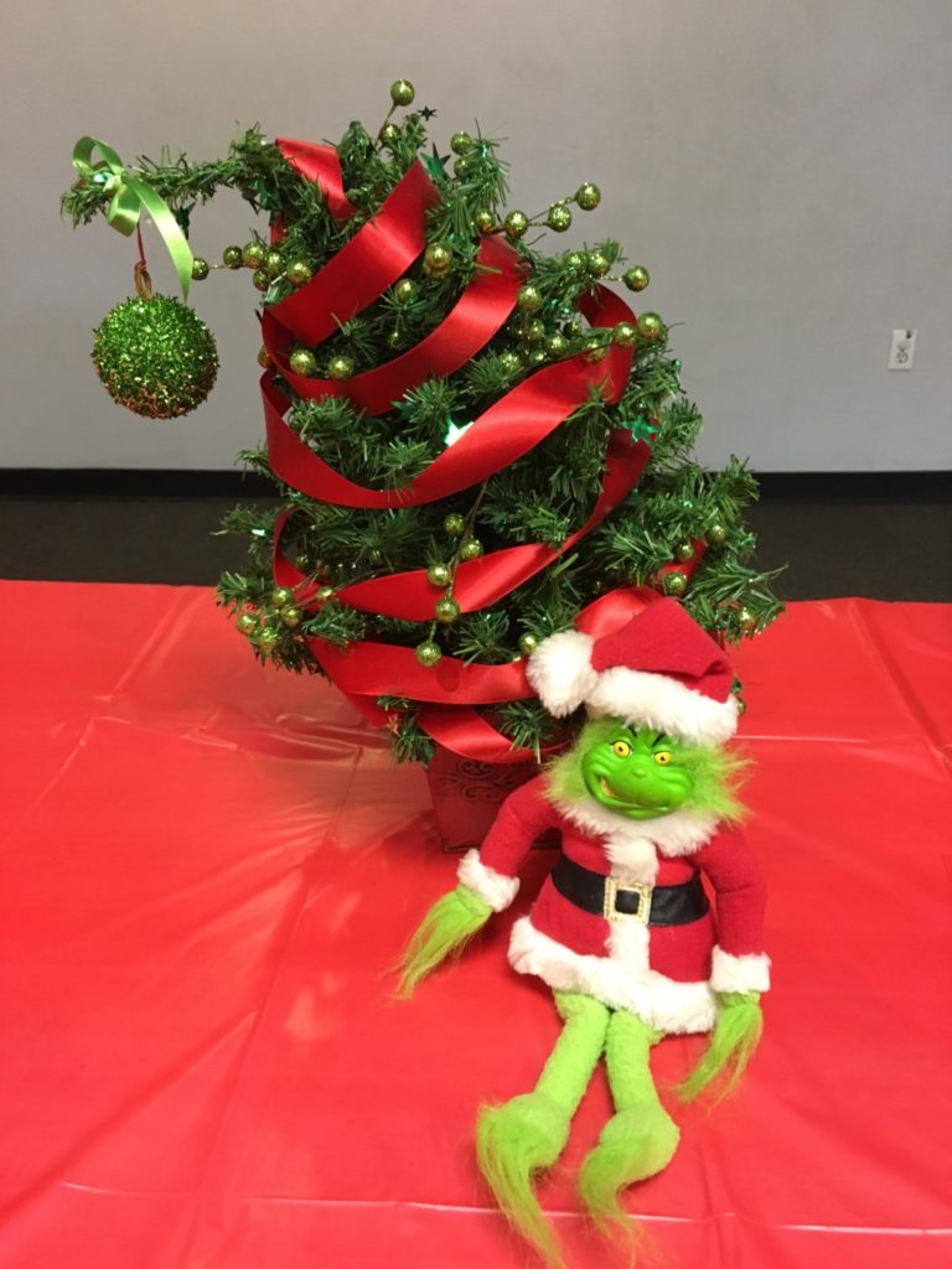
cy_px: 634
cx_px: 476
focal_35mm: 29
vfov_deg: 61.7
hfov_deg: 48.2
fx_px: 1063
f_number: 2.2
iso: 200
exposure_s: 1/24
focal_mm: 4.15
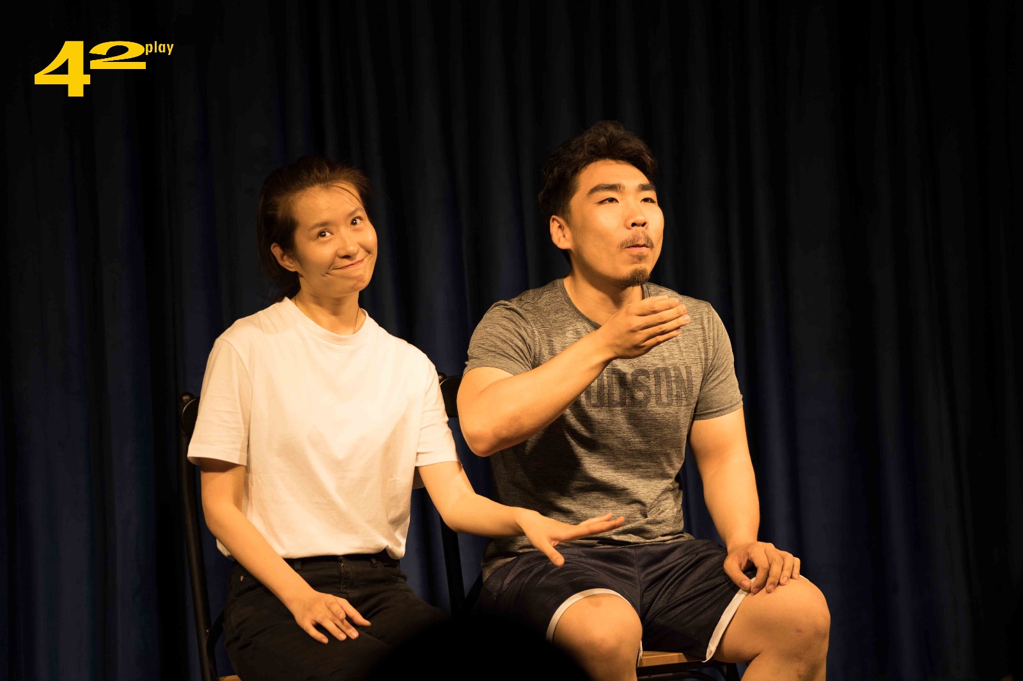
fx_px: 3523
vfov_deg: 11.1
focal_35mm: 124
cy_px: 340
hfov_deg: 16.5
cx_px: 512
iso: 200
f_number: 2.8
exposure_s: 1/125
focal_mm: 124
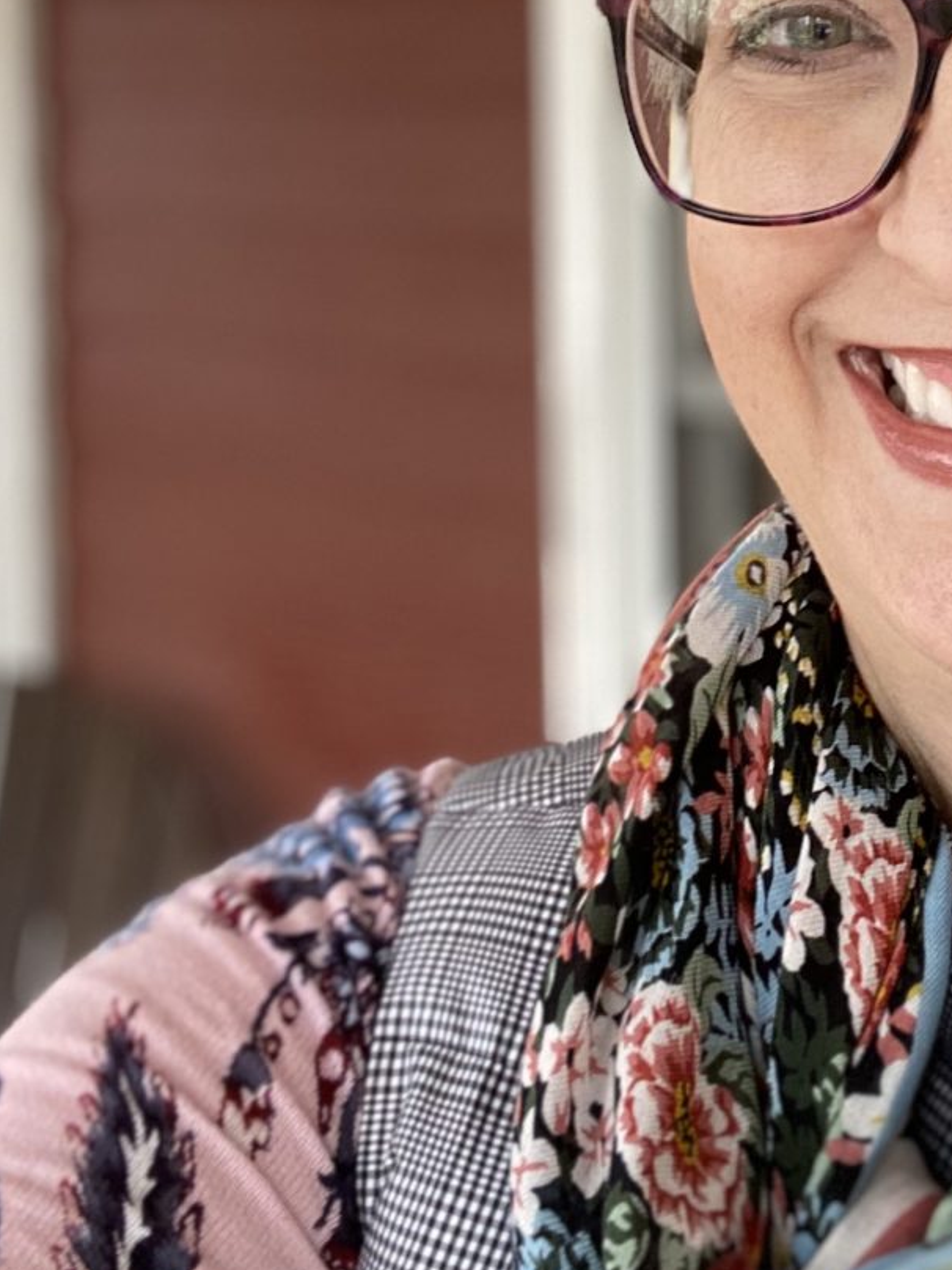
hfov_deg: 25.0
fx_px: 2090
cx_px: 825
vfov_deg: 32.7
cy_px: 236
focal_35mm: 57
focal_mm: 2.71
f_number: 2.2
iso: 125
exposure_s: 1/60
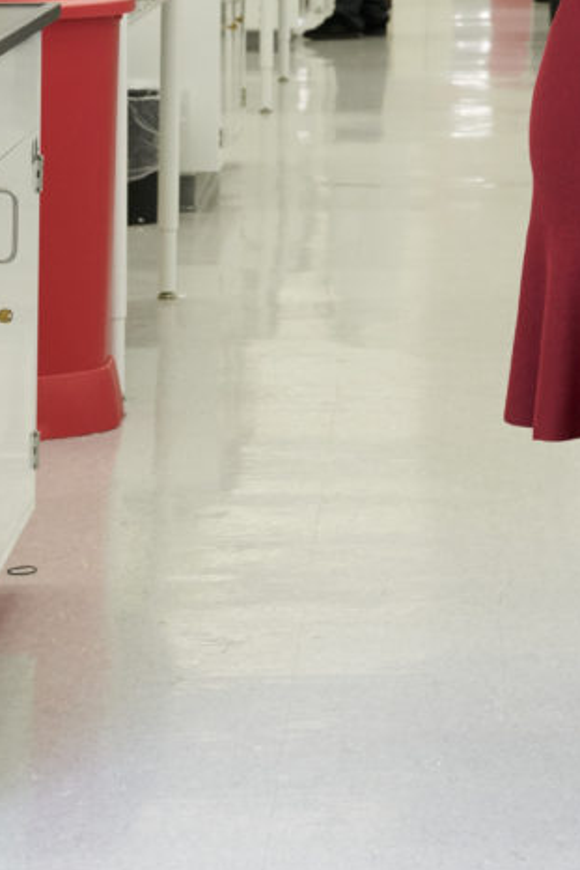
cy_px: -377
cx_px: 709
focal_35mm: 145
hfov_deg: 9.3
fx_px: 3501
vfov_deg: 13.4
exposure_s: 1/125
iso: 1600
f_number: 5
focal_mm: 44
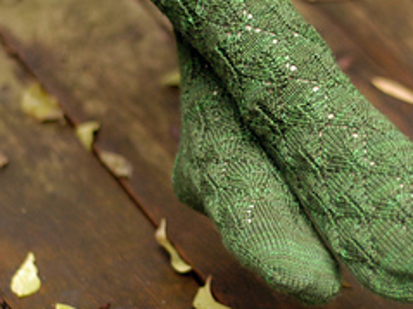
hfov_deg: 13.1
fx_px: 1801
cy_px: 89
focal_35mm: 151
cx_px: 290
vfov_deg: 9.8
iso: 800
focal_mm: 50
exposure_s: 1/180
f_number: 2
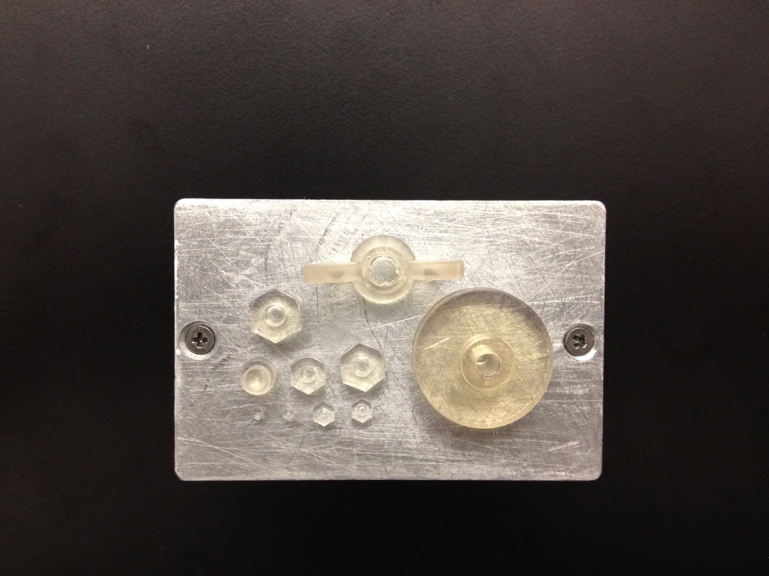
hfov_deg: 52.6
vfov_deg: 40.7
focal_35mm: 35
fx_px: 778
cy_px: 288
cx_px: 384
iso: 250
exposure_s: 1/20
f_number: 2.4
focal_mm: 4.28
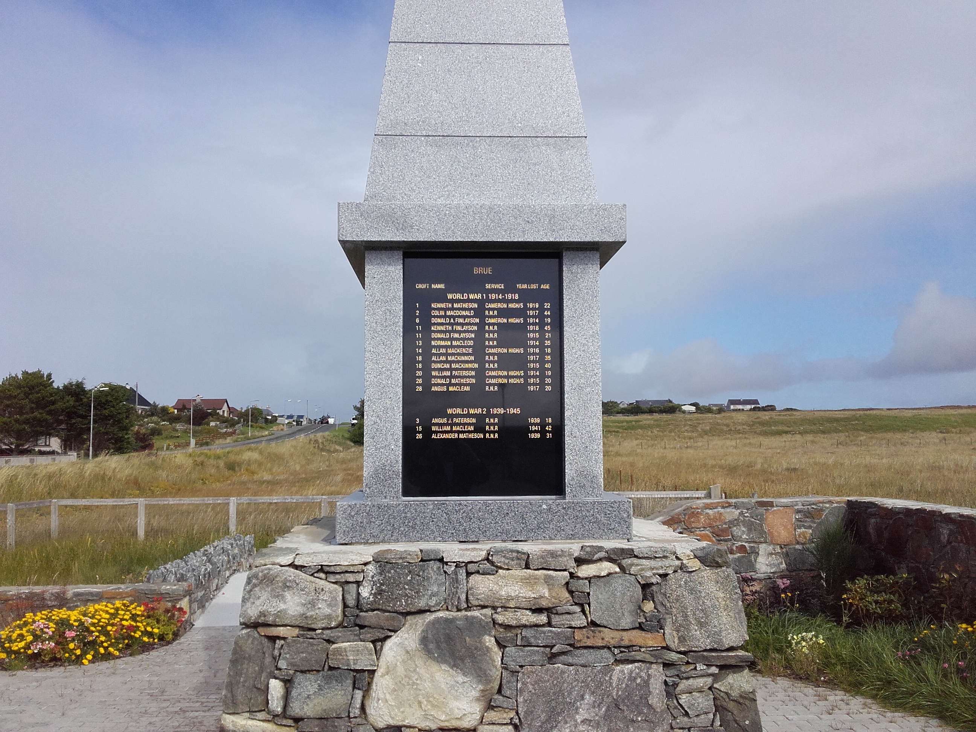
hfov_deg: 58.4
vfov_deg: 45.4
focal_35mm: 31
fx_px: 874
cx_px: 488
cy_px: 366
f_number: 2.2
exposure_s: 1/1598
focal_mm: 3.31
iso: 50
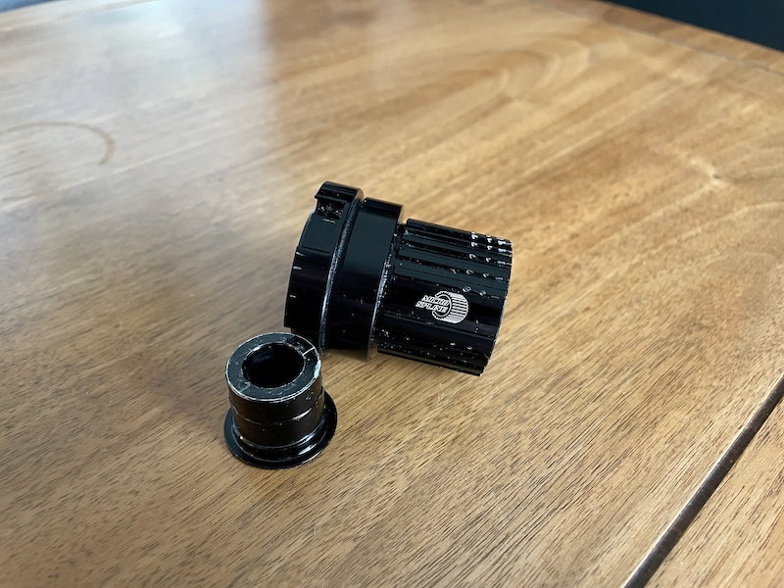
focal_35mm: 26
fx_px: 589
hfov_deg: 67.3
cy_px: 294
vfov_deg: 53.1
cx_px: 392
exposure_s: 1/30
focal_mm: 4.2
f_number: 1.6
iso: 500
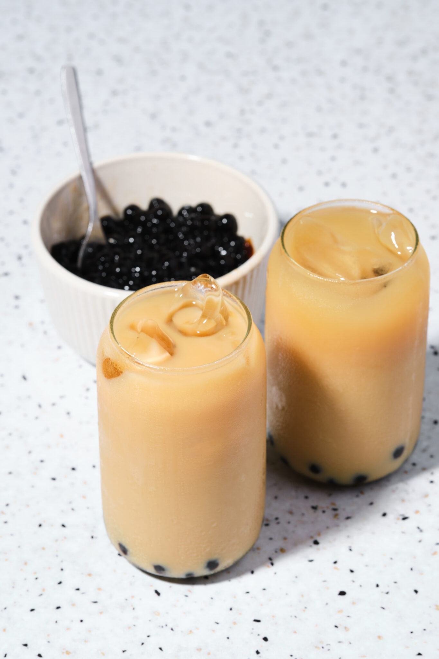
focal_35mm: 120
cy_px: 330
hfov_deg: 11.4
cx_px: 220
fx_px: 2195
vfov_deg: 17.1
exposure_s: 1/200
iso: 160
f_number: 8
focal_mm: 80
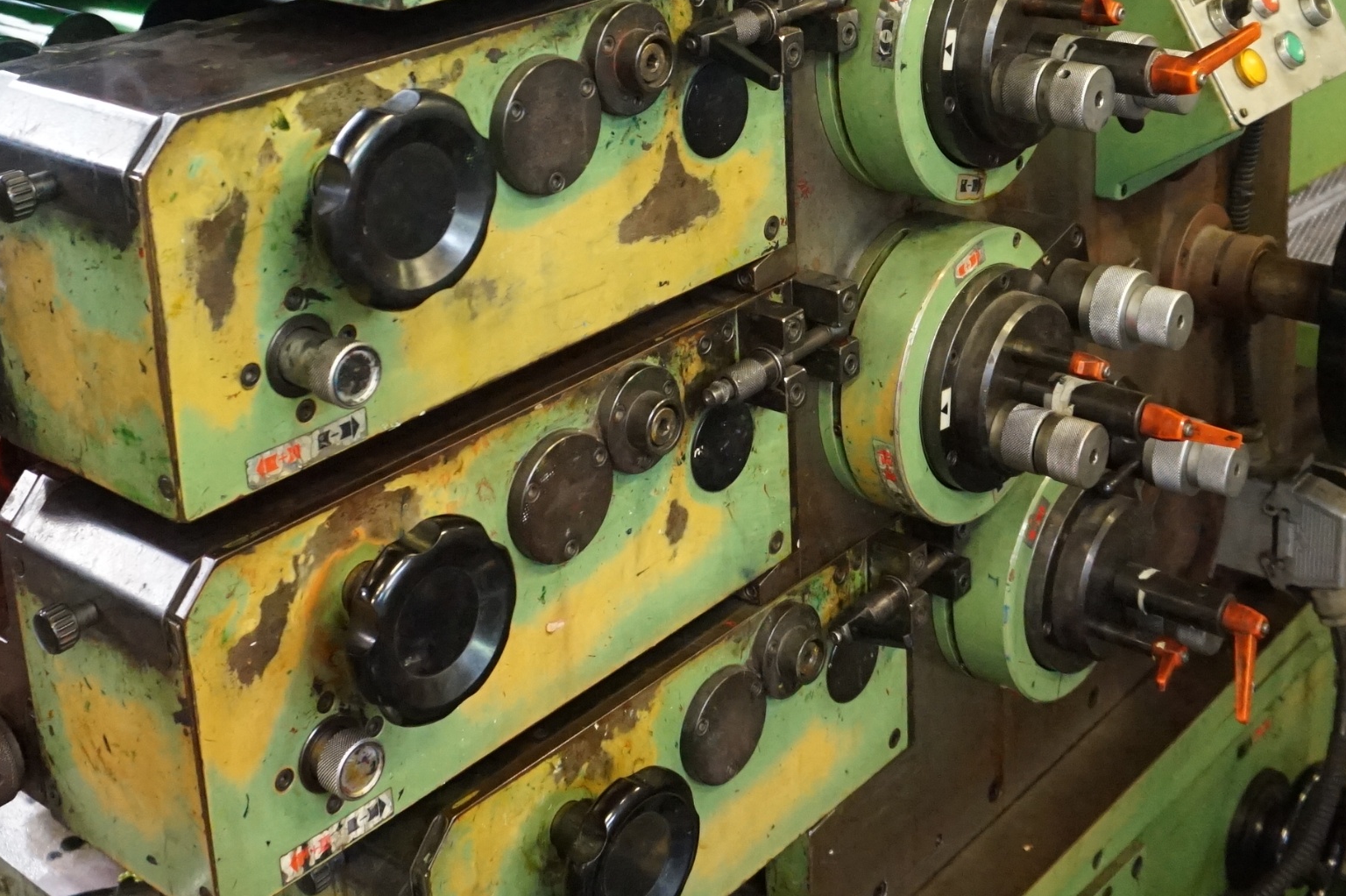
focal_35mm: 51
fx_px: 1906
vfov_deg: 25.4
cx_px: 741
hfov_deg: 38.9
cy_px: 53
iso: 3200
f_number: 3.5
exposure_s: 1/50
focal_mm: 16
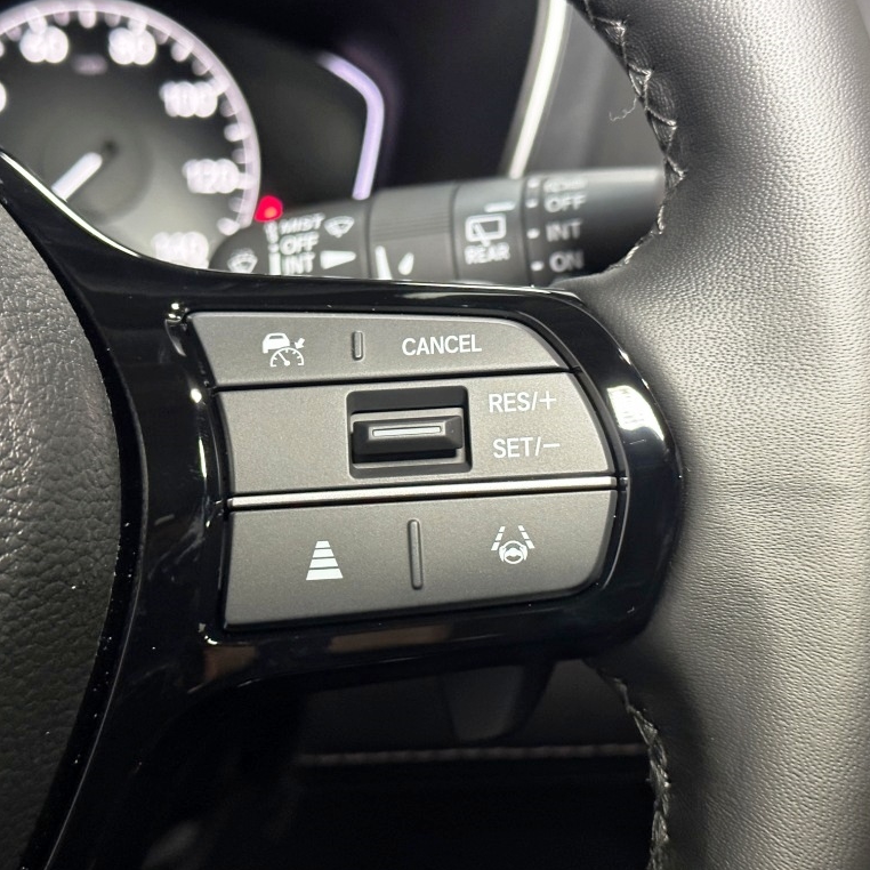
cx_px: 397
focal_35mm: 57
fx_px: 1621
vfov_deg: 30.0
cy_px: 436
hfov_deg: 30.0
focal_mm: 6.86
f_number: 1.78
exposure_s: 1/30
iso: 500
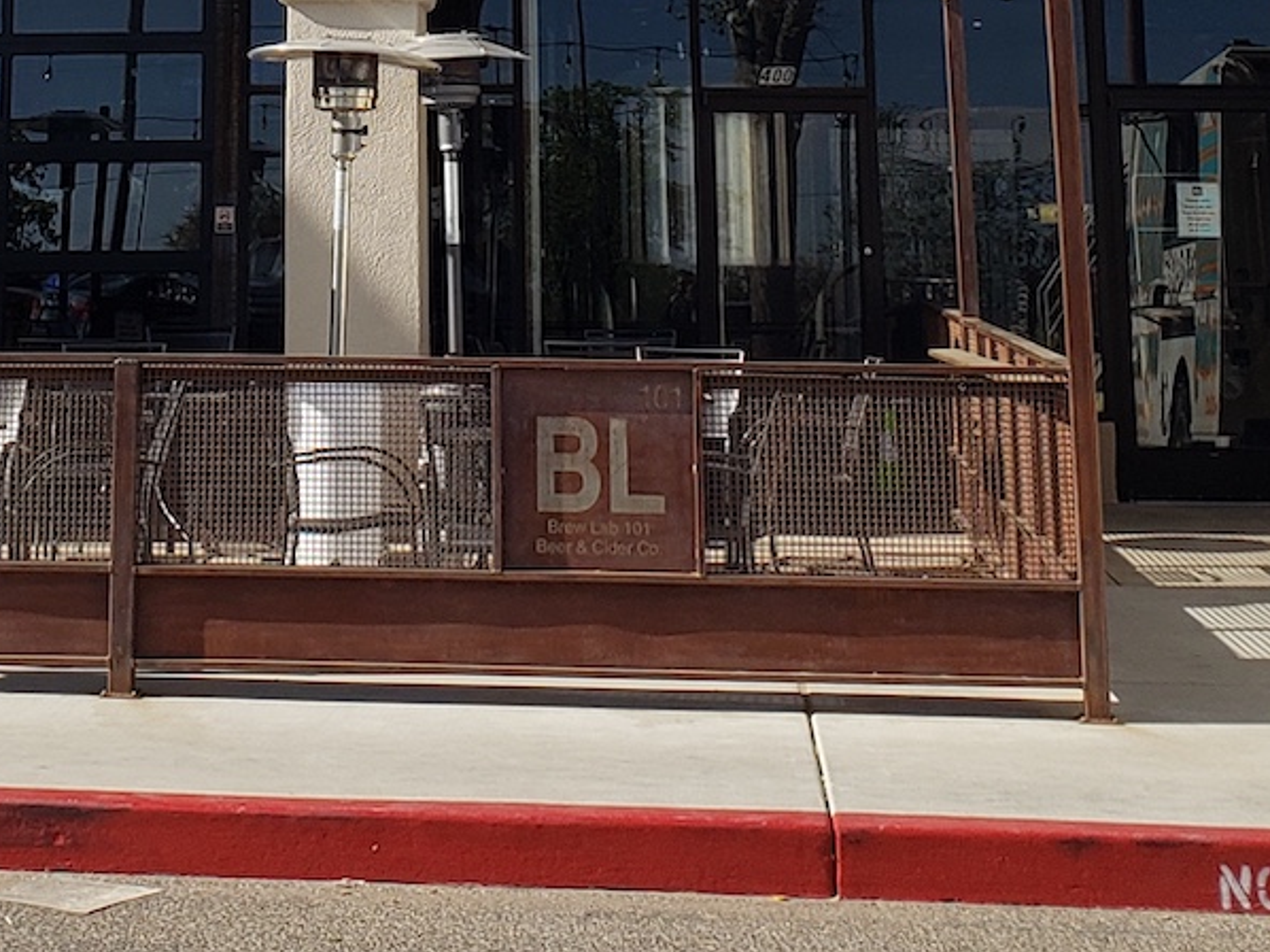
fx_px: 3191
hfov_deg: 22.4
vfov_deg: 15.8
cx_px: 359
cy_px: -400
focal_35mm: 87
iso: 50
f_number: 2.4
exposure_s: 1/1419
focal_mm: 4.3
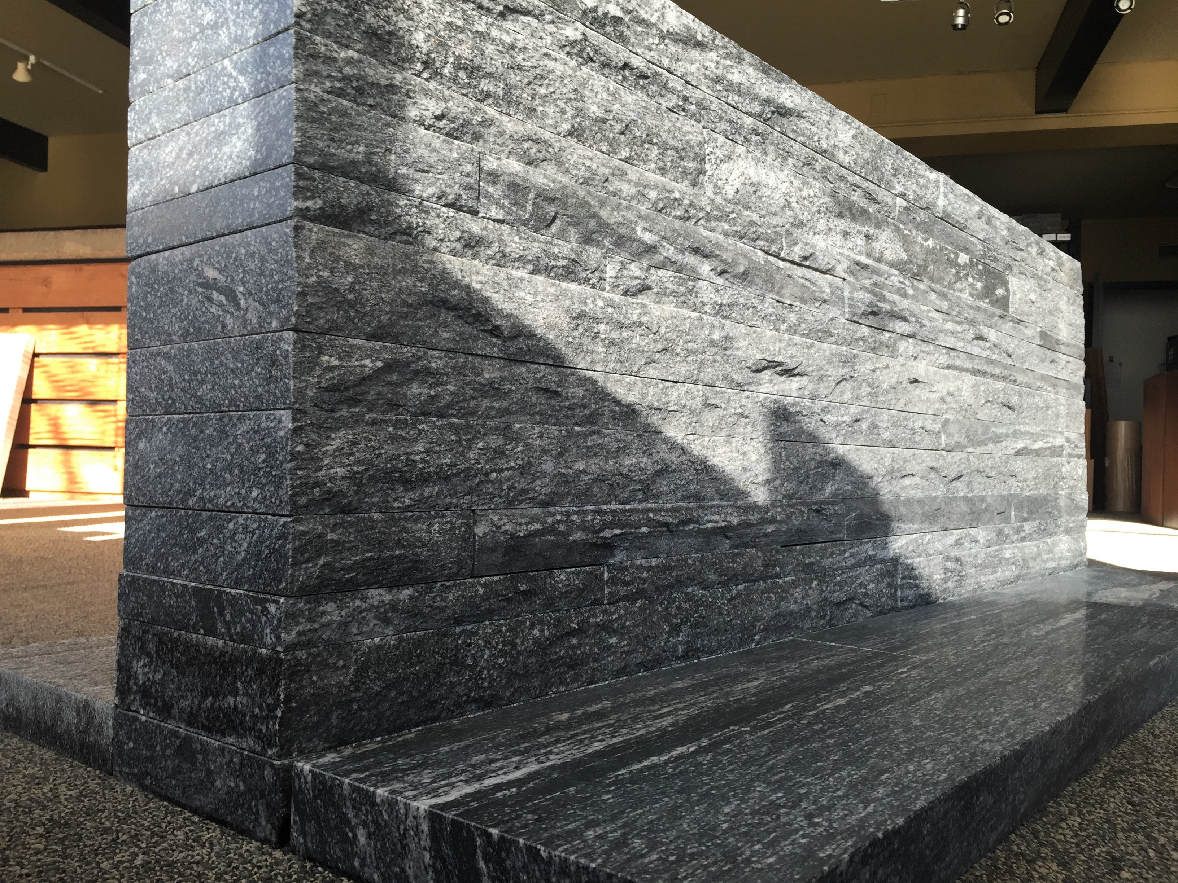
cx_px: 589
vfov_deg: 48.2
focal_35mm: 29
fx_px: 987
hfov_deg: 61.7
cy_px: 442
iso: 40
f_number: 2.2
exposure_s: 1/60
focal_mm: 4.15
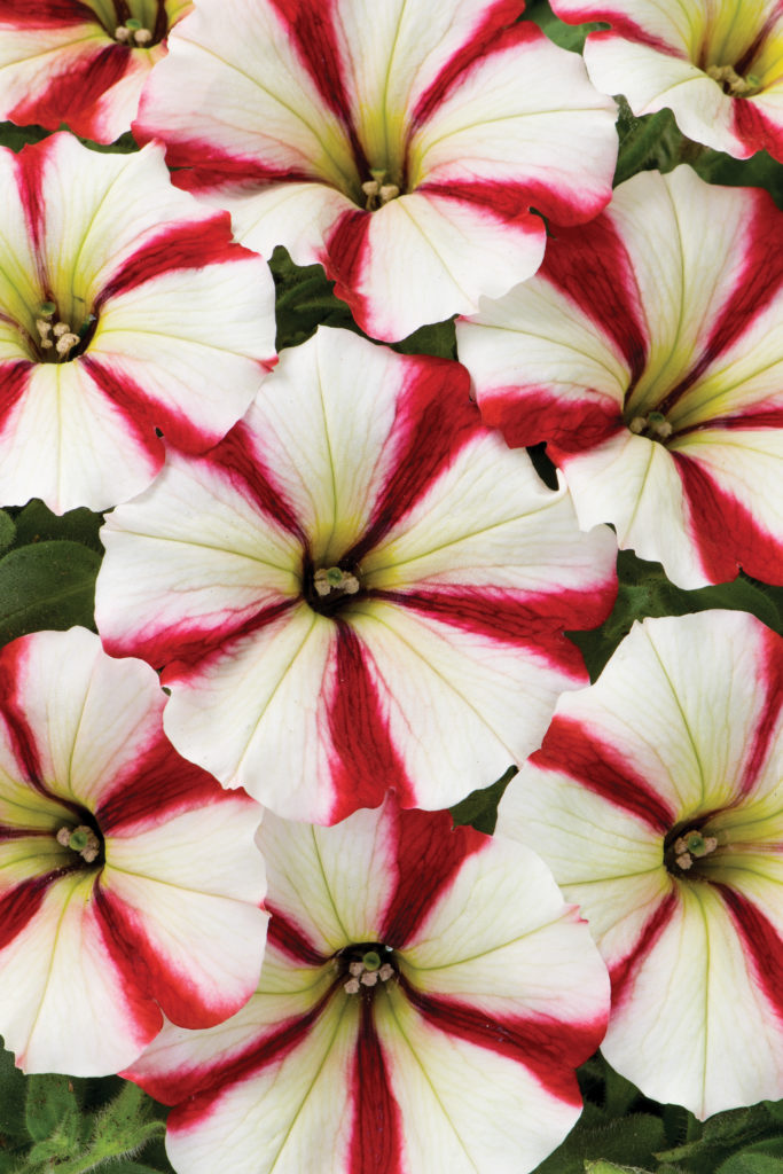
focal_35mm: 158
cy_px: 587
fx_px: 5136
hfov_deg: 8.7
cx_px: 392
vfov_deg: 13.0
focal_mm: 105
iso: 100
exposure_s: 1/15
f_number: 18
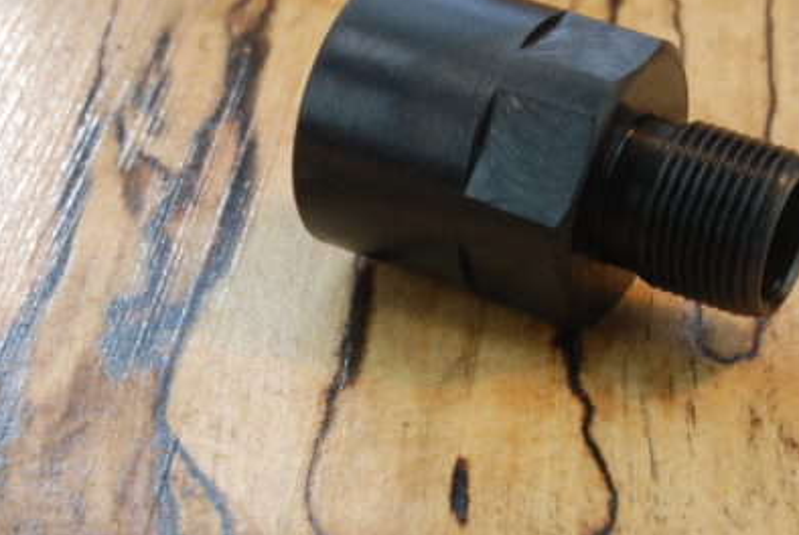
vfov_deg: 10.9
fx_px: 2795
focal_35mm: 126
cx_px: 531
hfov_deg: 16.2
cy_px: 213
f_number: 20
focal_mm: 55
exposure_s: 1/8
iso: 200
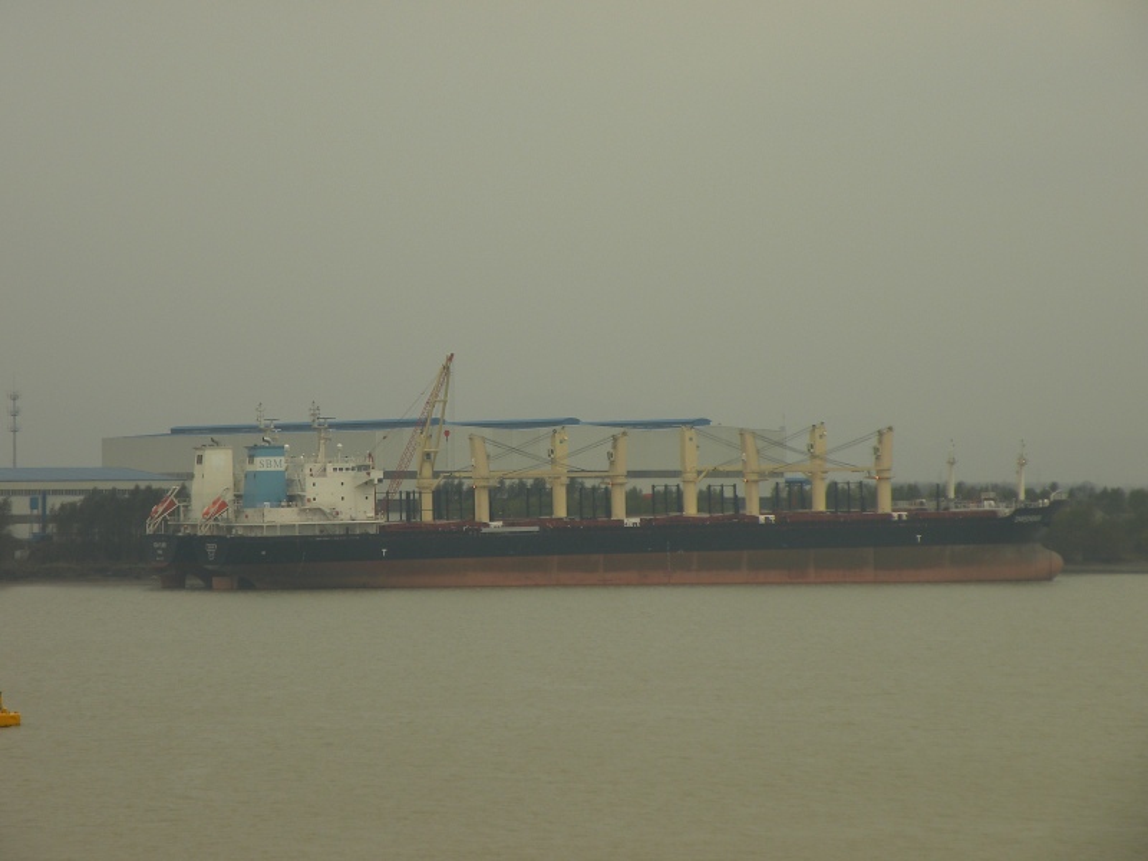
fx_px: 5140
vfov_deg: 9.6
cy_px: 430
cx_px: 574
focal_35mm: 155
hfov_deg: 12.7
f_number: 4.5
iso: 64
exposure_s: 1/90.5
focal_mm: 27.4
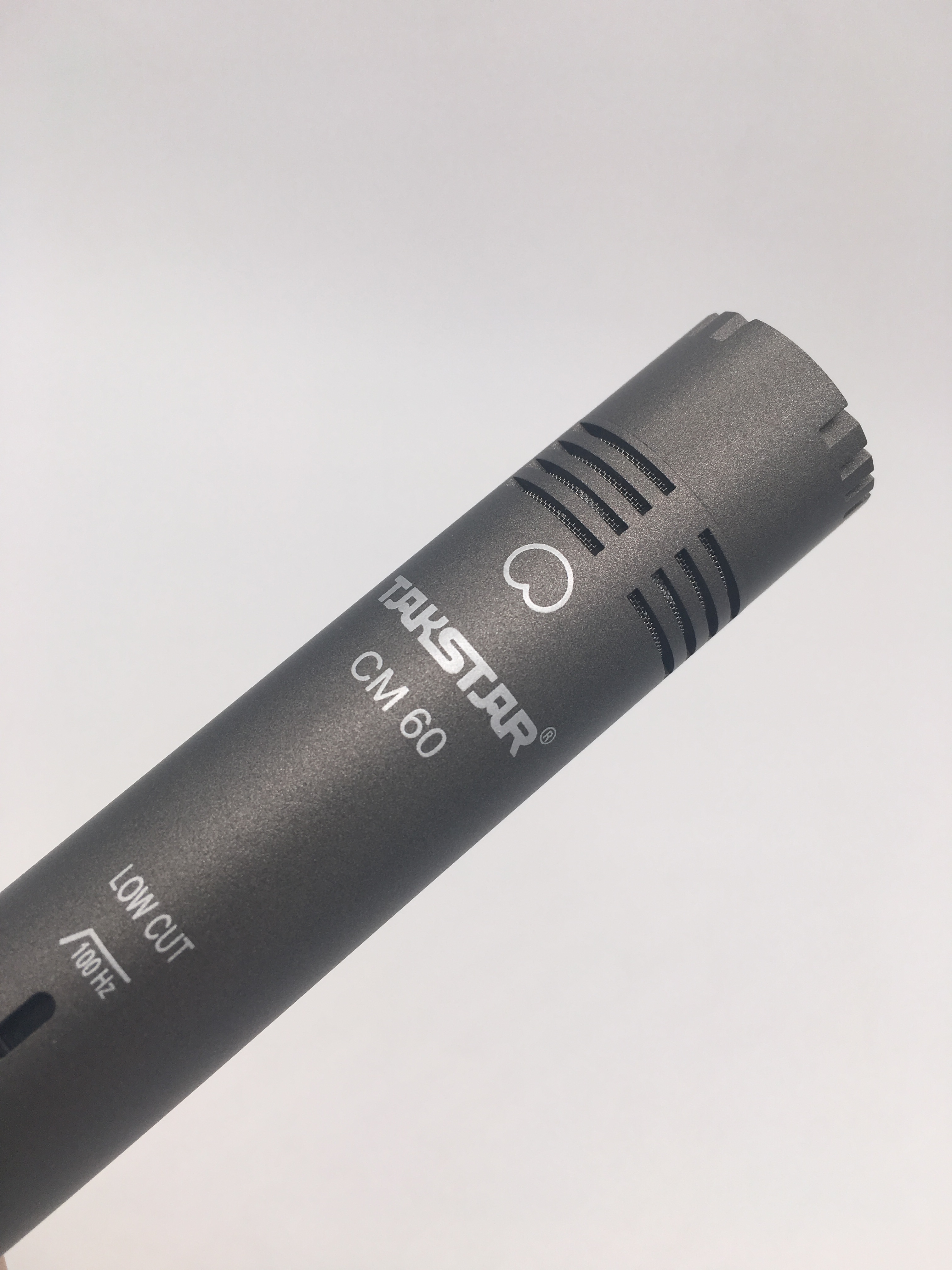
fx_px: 1063
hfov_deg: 48.2
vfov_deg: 61.7
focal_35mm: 29
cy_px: 635
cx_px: 476
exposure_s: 1/810
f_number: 2.2
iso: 25
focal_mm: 4.15
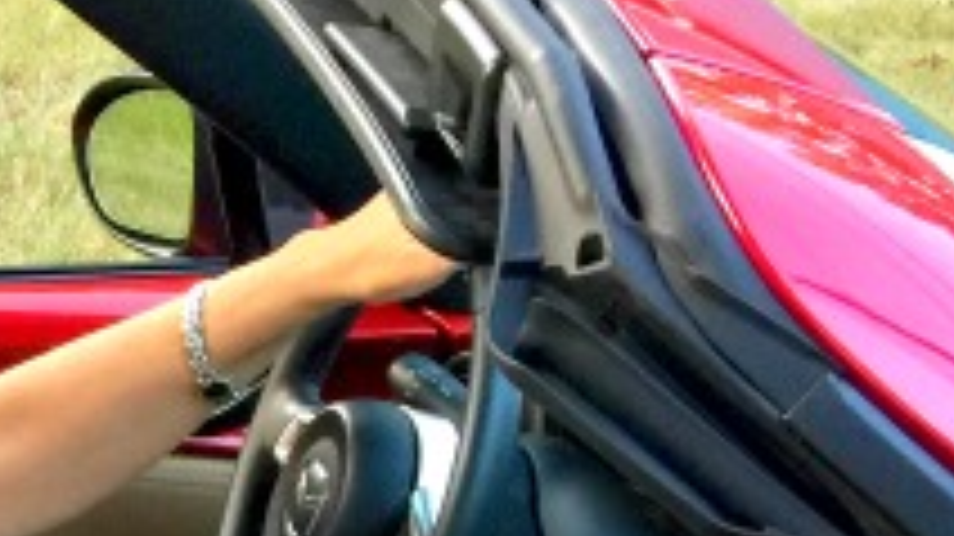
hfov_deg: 17.4
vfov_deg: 9.6
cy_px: 1040
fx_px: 3009
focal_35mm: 119
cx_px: -122
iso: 40
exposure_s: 1/15
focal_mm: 4.15
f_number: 2.2
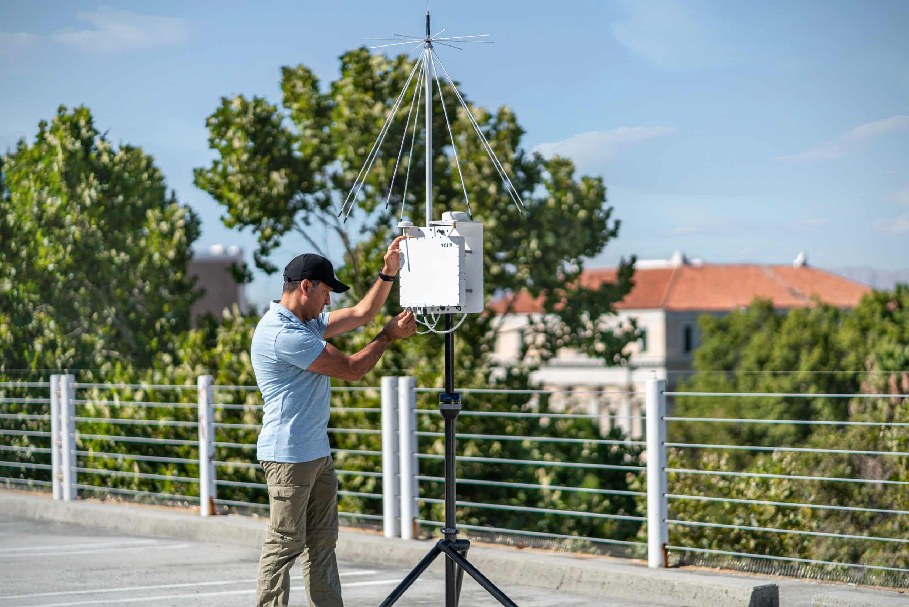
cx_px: 454
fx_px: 2147
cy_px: 304
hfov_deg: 23.9
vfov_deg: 16.1
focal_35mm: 85
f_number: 1.8
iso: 64
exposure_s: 1/3200
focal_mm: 85
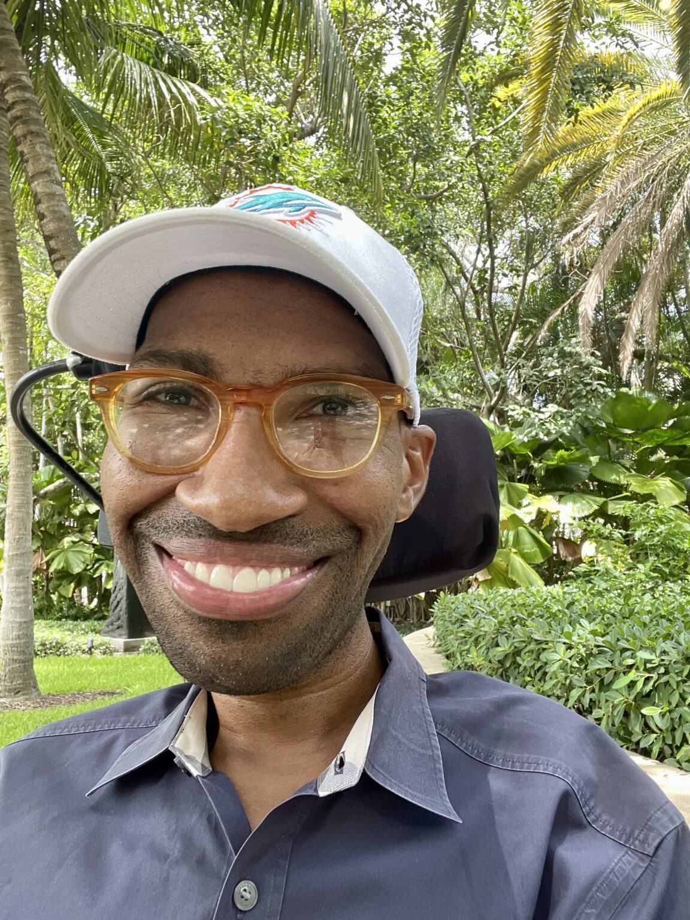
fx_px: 797
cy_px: 460
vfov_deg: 60.0
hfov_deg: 46.8
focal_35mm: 30
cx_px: 345
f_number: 2.2
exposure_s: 1/102
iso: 100
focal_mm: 2.71
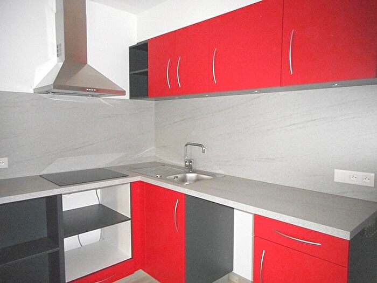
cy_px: 142
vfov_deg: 54.9
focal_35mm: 25
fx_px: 272
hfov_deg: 69.4
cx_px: 188
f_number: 3.7
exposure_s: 1/25
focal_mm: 4.5
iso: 640
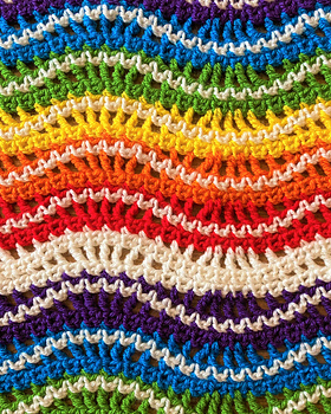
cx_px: 192
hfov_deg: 38.1
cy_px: 269
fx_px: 478
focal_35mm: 39
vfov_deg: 46.3
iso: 100
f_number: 1.8
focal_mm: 3.99
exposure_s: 1/50
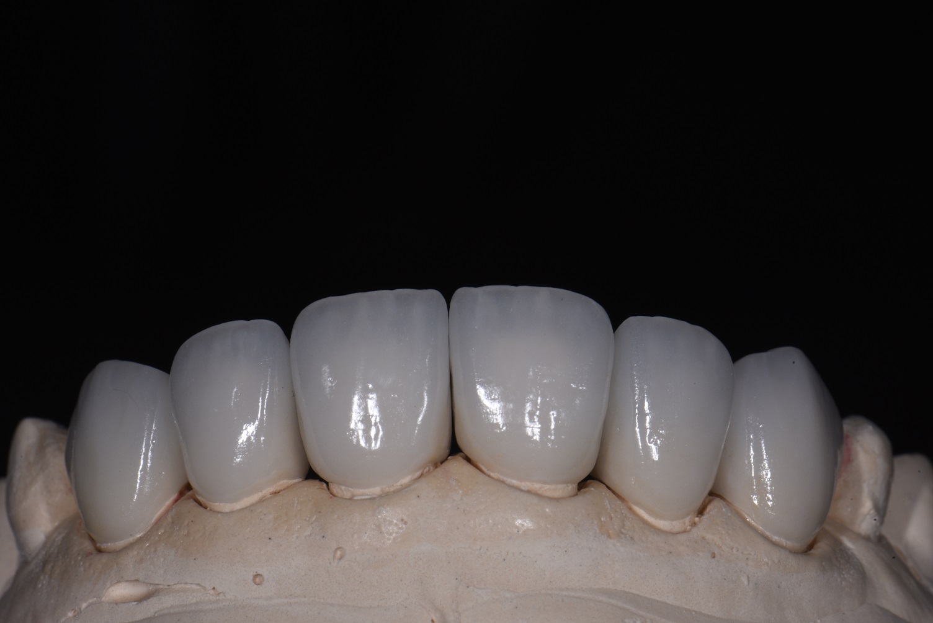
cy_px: 312
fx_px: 2722
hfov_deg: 19.4
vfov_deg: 13.1
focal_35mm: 105
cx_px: 466
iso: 200
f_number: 32
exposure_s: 1/160
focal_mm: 105
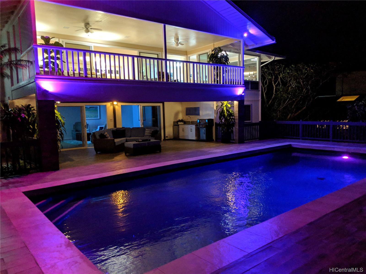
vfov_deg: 51.4
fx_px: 285
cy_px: 137
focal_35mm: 27
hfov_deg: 65.3
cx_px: 183
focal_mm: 4.44
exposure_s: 1/30
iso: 350
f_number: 1.8
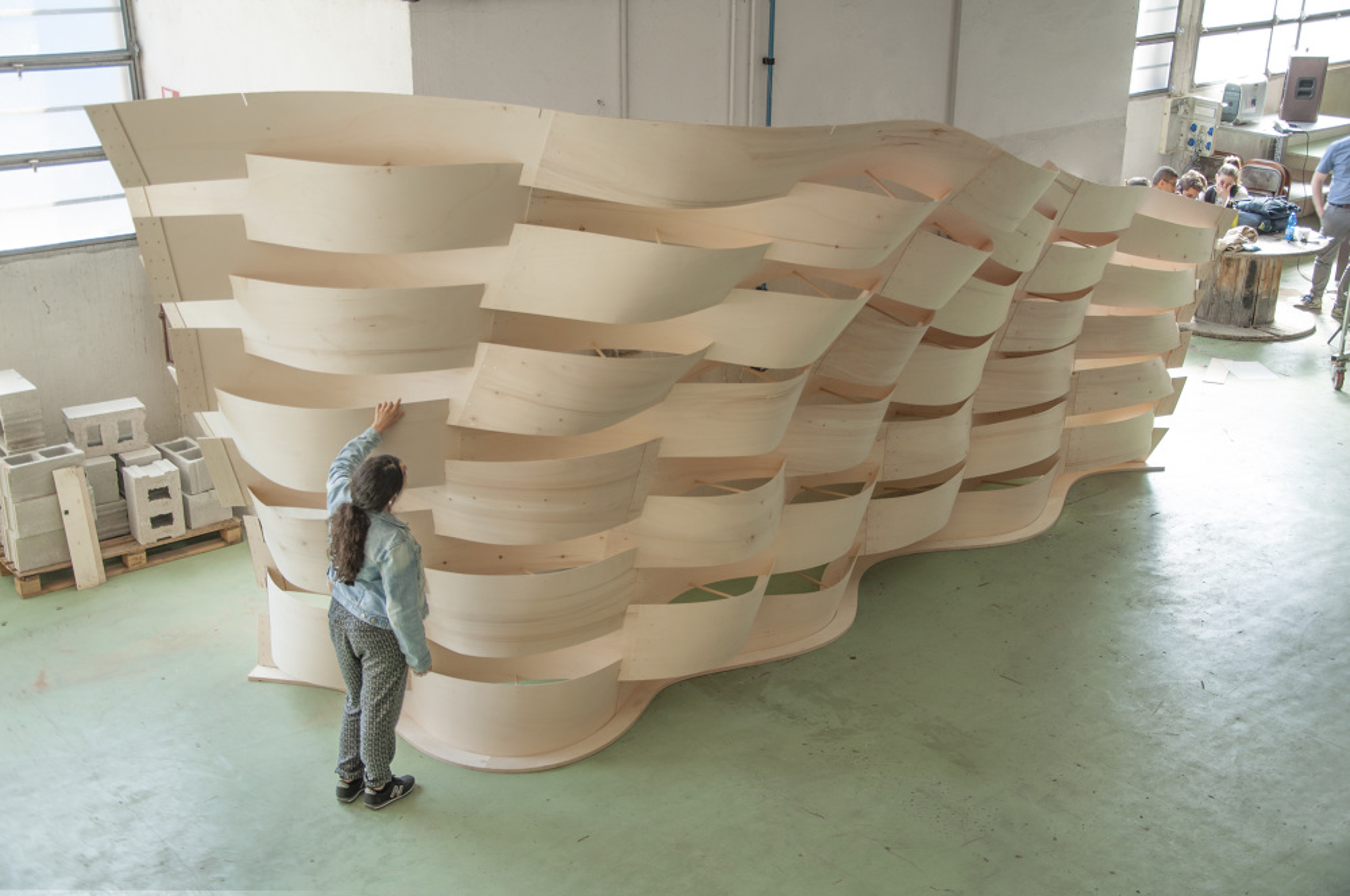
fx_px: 1573
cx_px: 675
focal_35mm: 42
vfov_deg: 31.8
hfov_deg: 46.5
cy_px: 448
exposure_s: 1/25
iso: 200
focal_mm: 28
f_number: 4
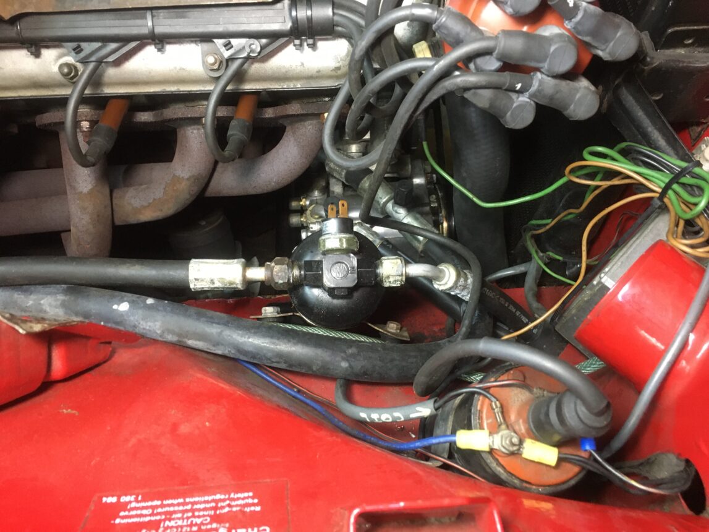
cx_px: 354
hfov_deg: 61.7
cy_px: 266
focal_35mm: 29
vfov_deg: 48.2
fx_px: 594
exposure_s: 1/20
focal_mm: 4.15
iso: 200
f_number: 2.2
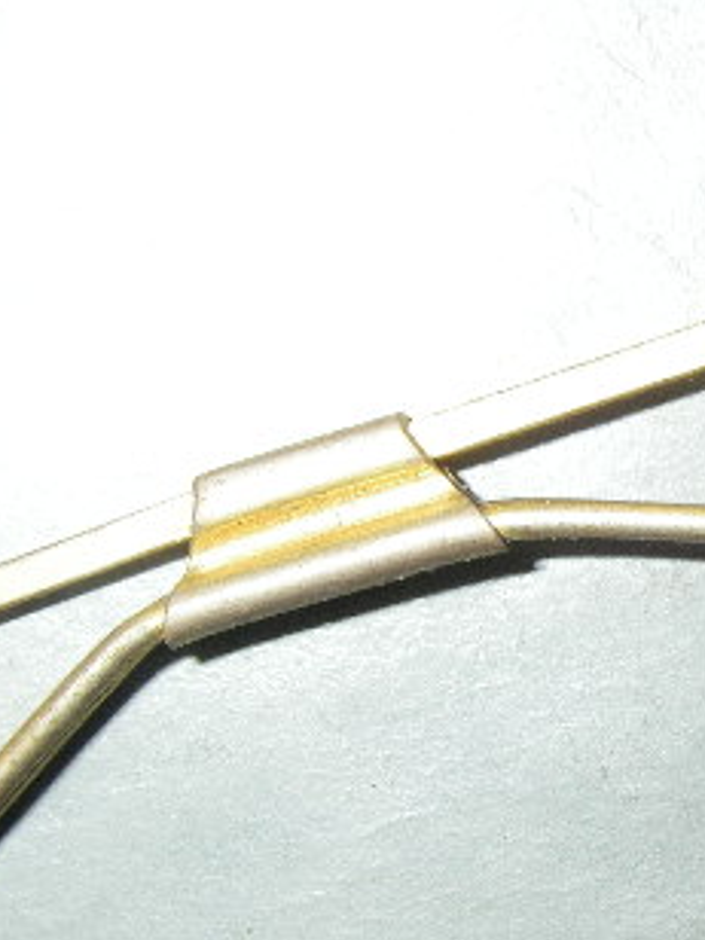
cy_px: 501
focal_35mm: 79
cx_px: 693
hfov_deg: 18.2
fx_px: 2145
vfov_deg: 24.7
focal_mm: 6.3
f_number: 6.6
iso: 200
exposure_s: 1/50
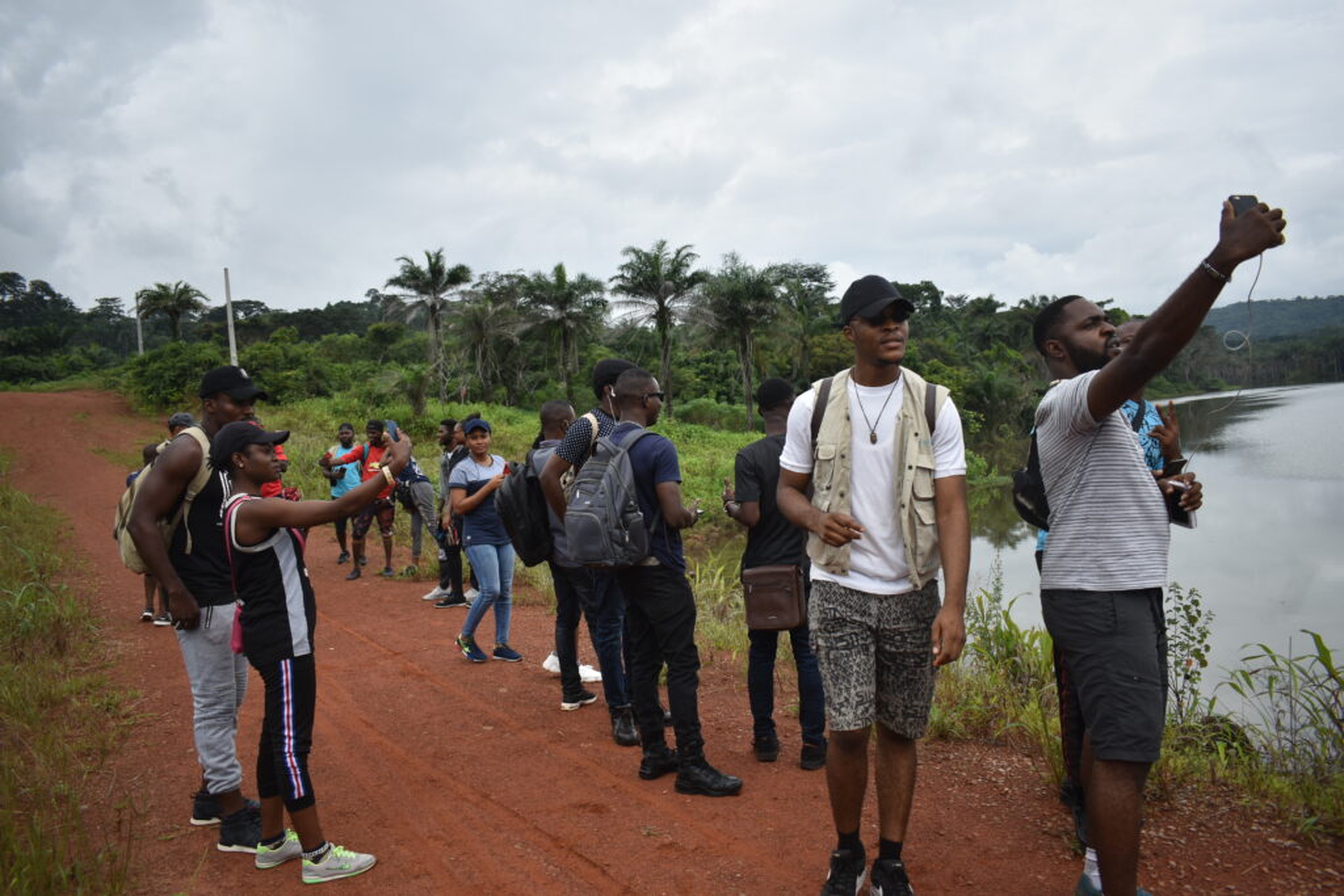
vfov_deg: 47.9
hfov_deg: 67.4
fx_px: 1008
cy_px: 448
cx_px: 672
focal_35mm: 27
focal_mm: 18
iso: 100
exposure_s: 1/1000
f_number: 3.5
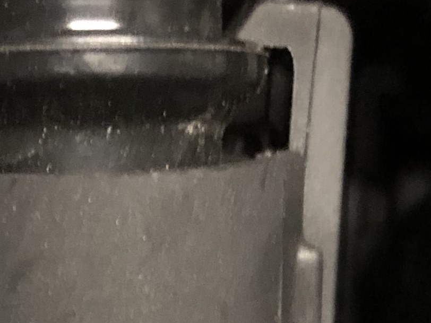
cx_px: -34
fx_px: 1731
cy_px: 520
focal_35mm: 139
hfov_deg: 13.9
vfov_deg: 10.2
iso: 200
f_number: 1.8
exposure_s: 1/4
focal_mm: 3.99
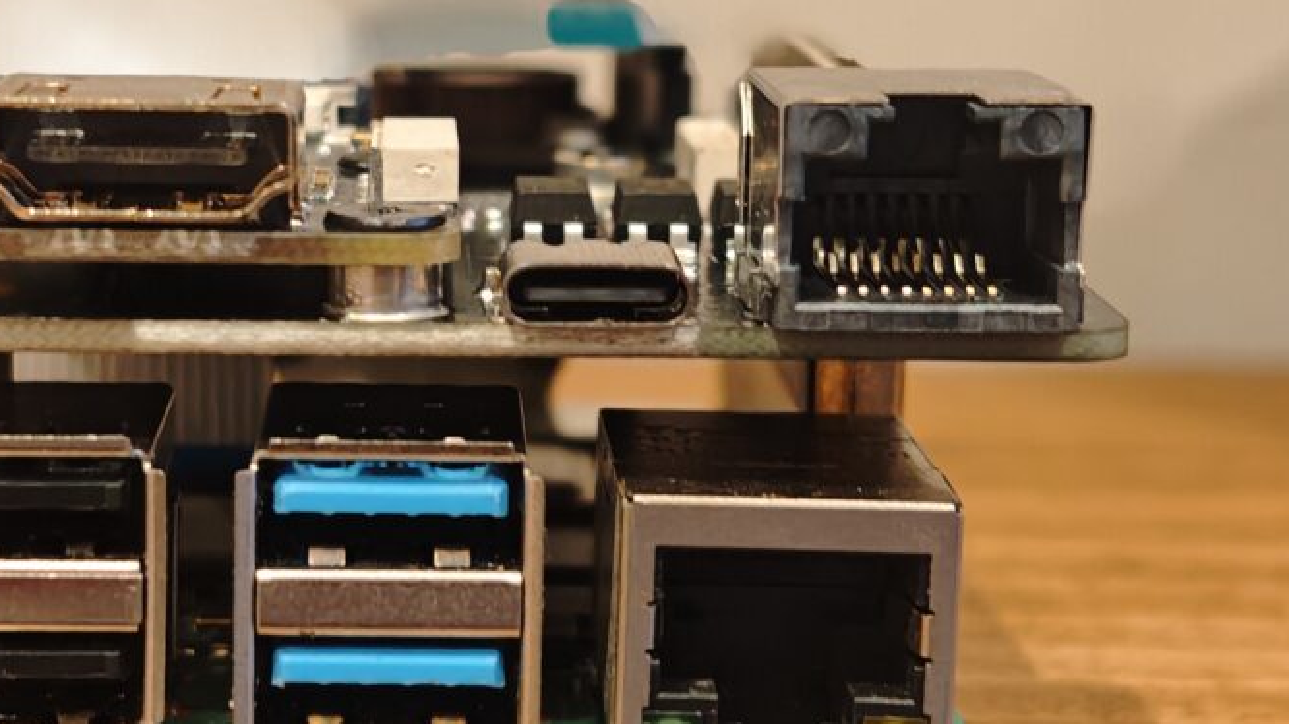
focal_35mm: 88
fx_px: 3007
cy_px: 325
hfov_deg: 24.1
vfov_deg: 13.7
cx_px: 470
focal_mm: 6.55
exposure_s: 1/50
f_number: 1.62
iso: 1000
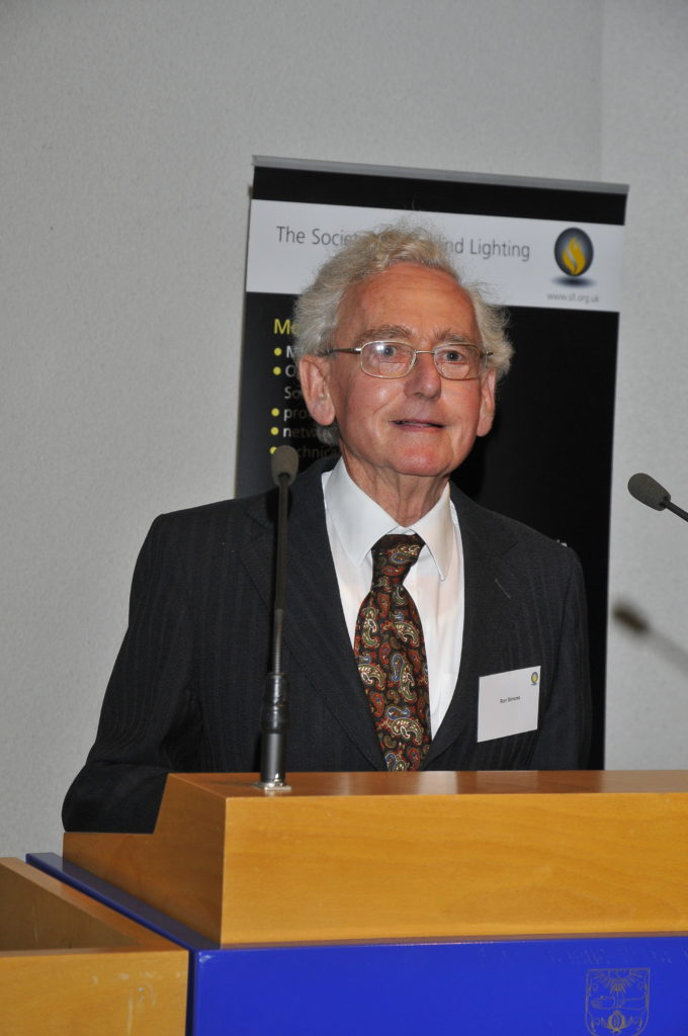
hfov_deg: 12.6
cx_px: 344
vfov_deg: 18.9
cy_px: 518
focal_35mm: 108
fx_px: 3104
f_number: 7.1
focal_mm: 72
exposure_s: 1/50
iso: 640
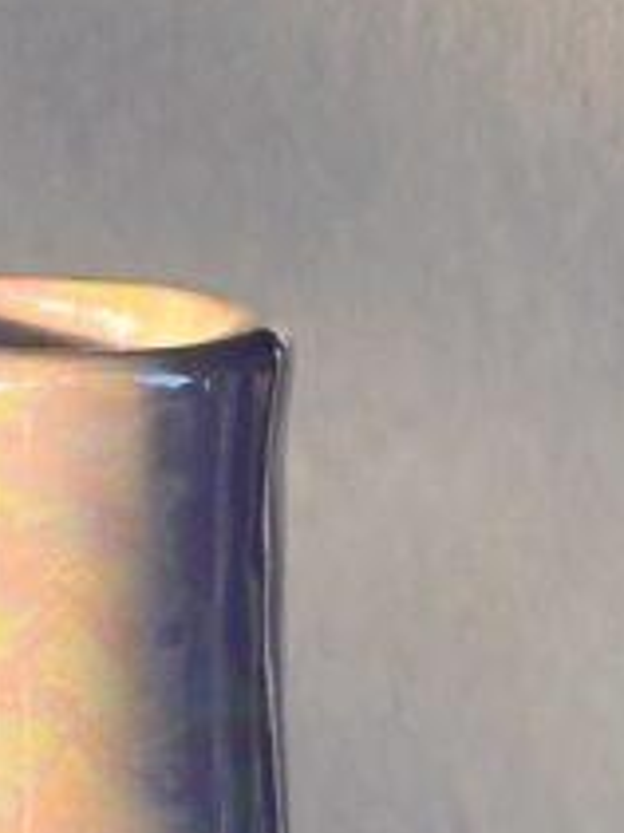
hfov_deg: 6.1
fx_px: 5846
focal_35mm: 243
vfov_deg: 7.8
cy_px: 1739
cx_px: -24
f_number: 1.78
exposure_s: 1/245
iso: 50
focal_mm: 6.86
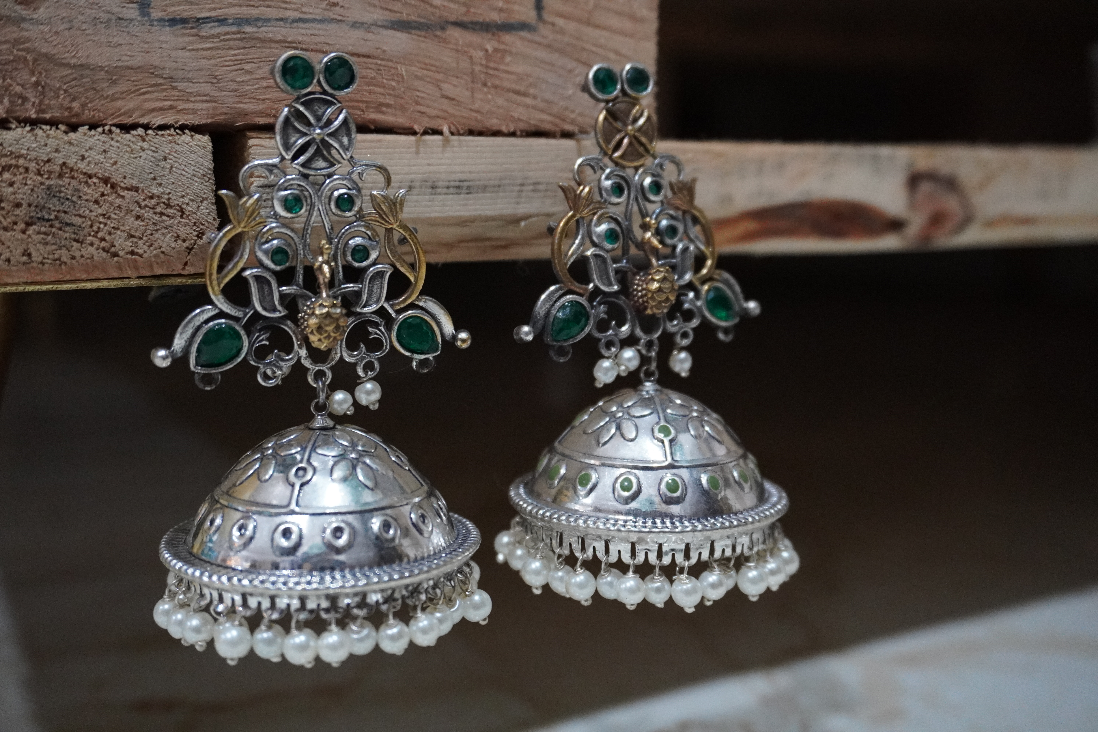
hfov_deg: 51.3
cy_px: 366
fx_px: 1144
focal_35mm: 38
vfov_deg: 35.5
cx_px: 549
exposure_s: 1/40
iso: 3200
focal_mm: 25
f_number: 5
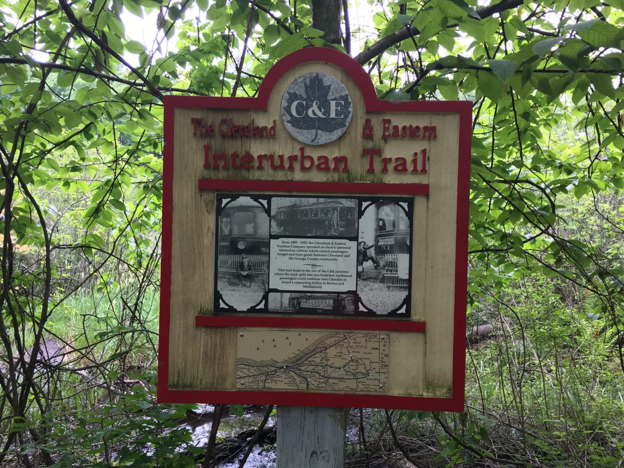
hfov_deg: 58.3
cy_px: 242
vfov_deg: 45.4
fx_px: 559
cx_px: 307
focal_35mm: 31
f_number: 2.2
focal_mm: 4.15
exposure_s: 1/120
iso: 40
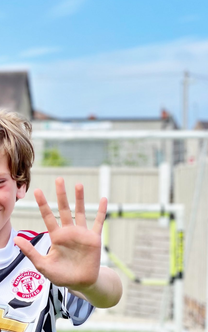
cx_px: -18
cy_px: 159
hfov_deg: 12.6
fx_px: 925
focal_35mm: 102
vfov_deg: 20.4
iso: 25
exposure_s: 1/978
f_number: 2
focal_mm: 6
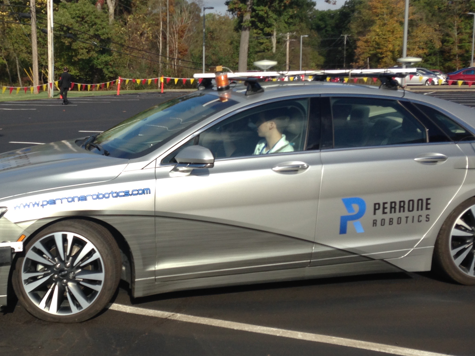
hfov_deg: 35.3
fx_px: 727
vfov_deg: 27.4
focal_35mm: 53
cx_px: 115
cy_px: 136
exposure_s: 1/1427
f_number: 2.4
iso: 50
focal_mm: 4.12
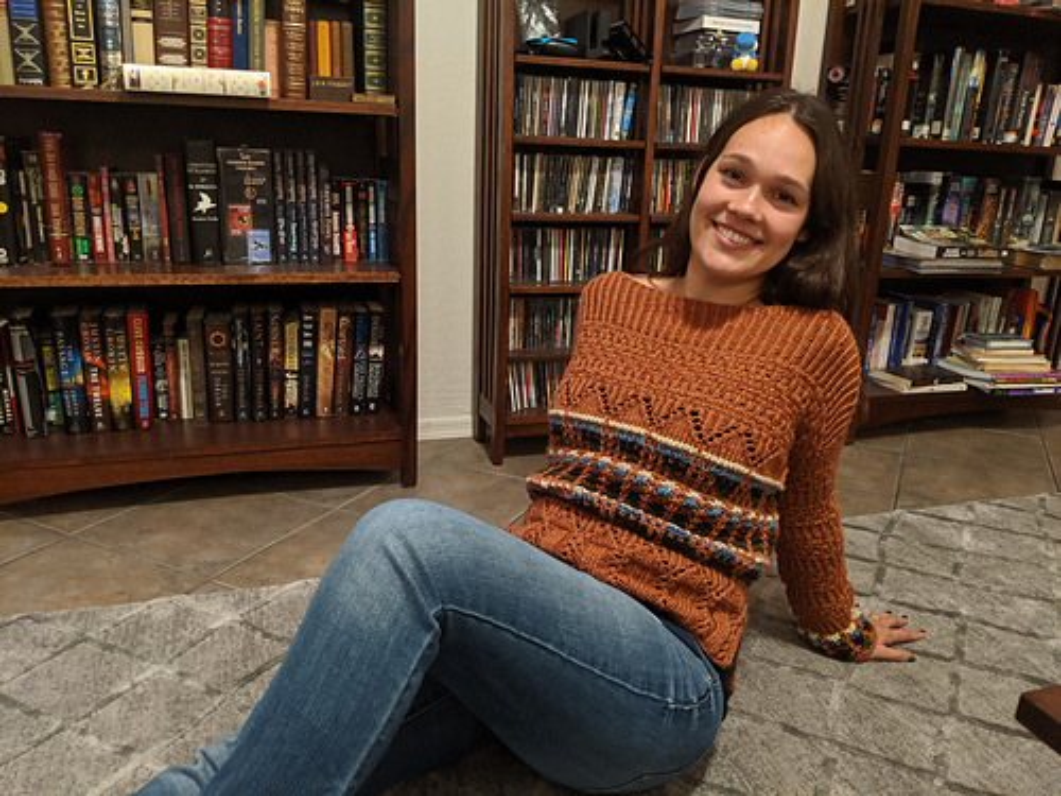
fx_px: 828
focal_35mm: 27
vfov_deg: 51.4
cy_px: 398
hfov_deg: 65.3
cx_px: 530
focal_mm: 4.44
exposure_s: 1/24
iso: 582
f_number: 1.8
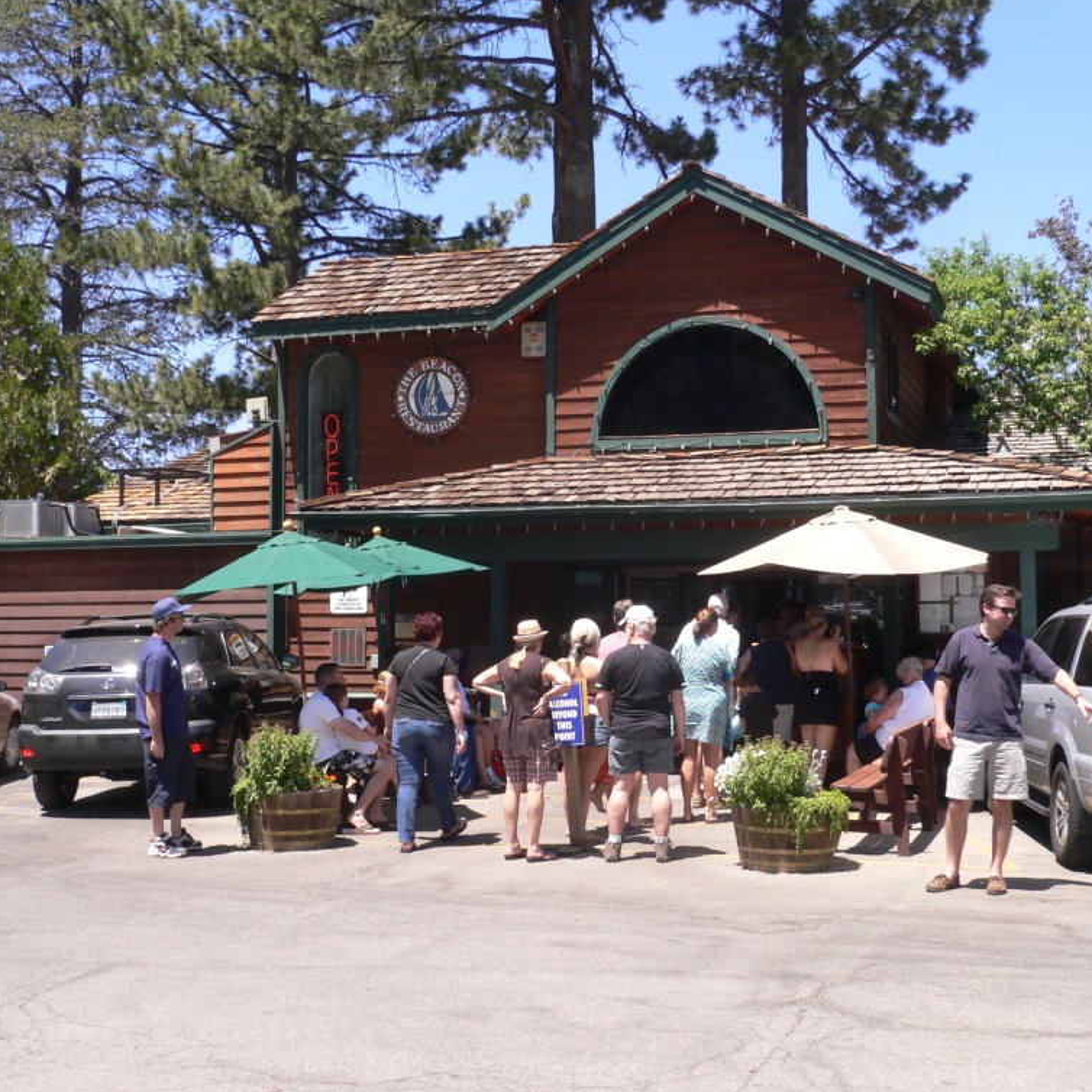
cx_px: 598
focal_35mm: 42
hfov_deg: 40.0
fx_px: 1499
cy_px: 542
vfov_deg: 40.0
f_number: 5.6
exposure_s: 1/200
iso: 100
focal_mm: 5.8
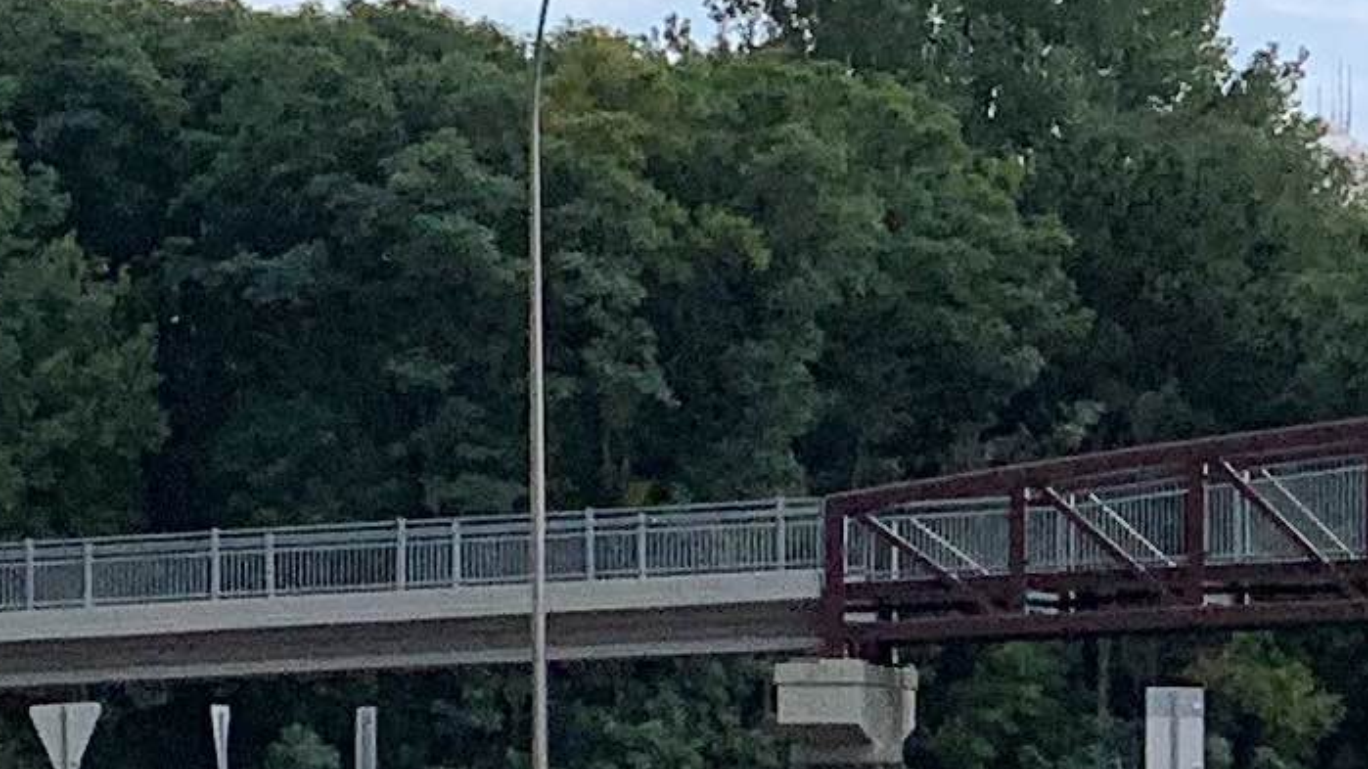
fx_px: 11860
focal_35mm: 327
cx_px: -499
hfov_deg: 6.5
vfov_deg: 3.7
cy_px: -29
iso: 16
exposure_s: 1/2398
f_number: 2.4
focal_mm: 6
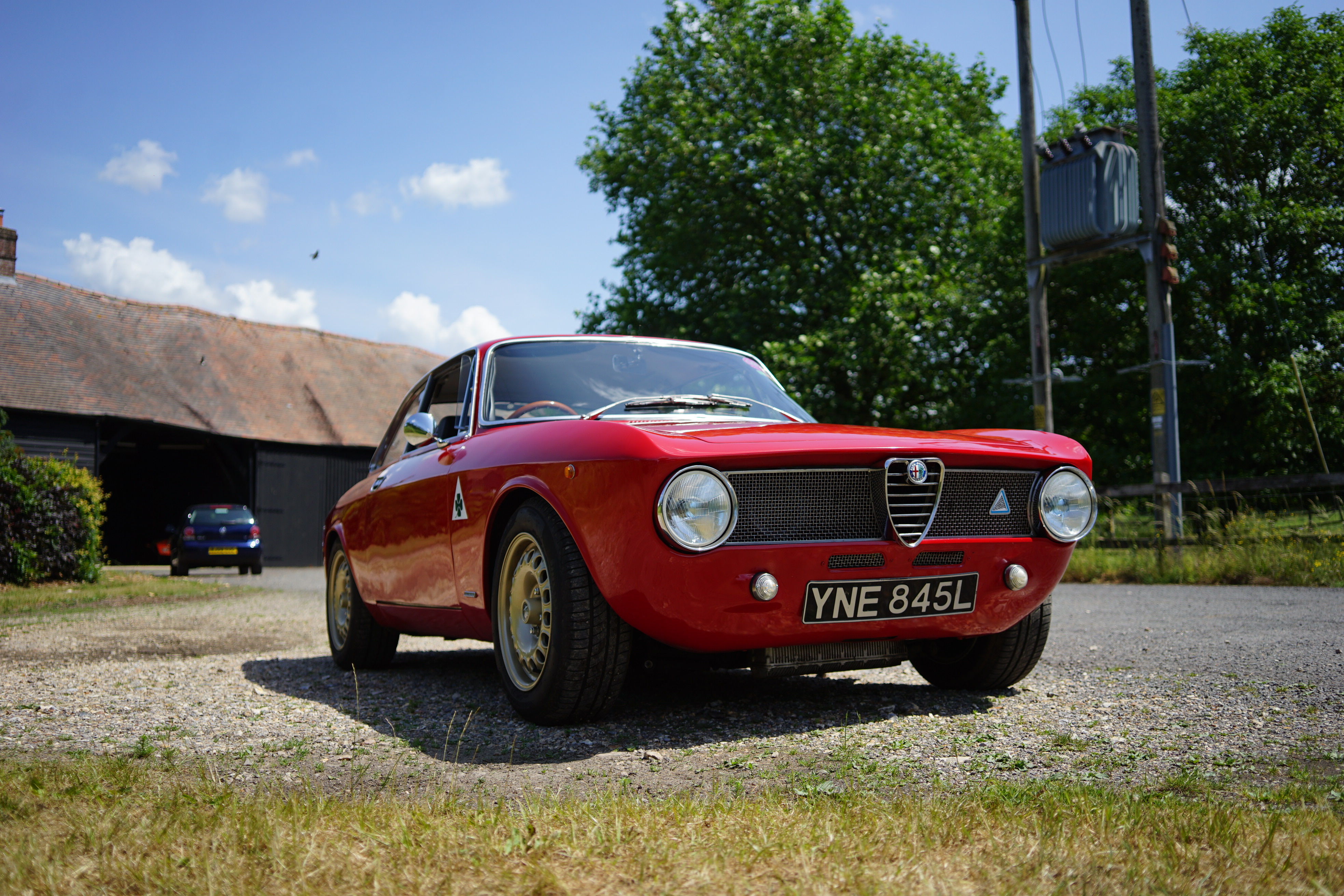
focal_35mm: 35
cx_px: 672
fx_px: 1307
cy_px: 448
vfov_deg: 37.9
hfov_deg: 54.4
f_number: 2.8
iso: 100
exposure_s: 1/2000
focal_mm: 35
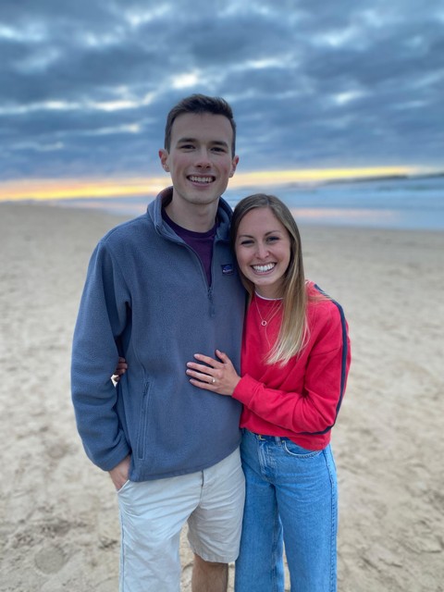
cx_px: 222
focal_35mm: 26
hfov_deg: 53.1
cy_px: 296
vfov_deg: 67.3
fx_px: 445
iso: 100
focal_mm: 4.25
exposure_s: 1/122
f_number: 1.8
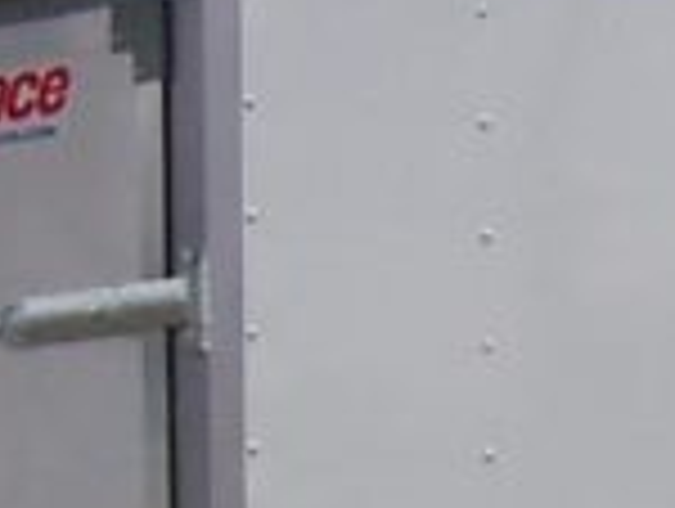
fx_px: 4922
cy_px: 809
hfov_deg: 7.7
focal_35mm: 252
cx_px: 1026
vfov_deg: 5.8
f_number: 5.6
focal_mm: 5.6
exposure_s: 1/750
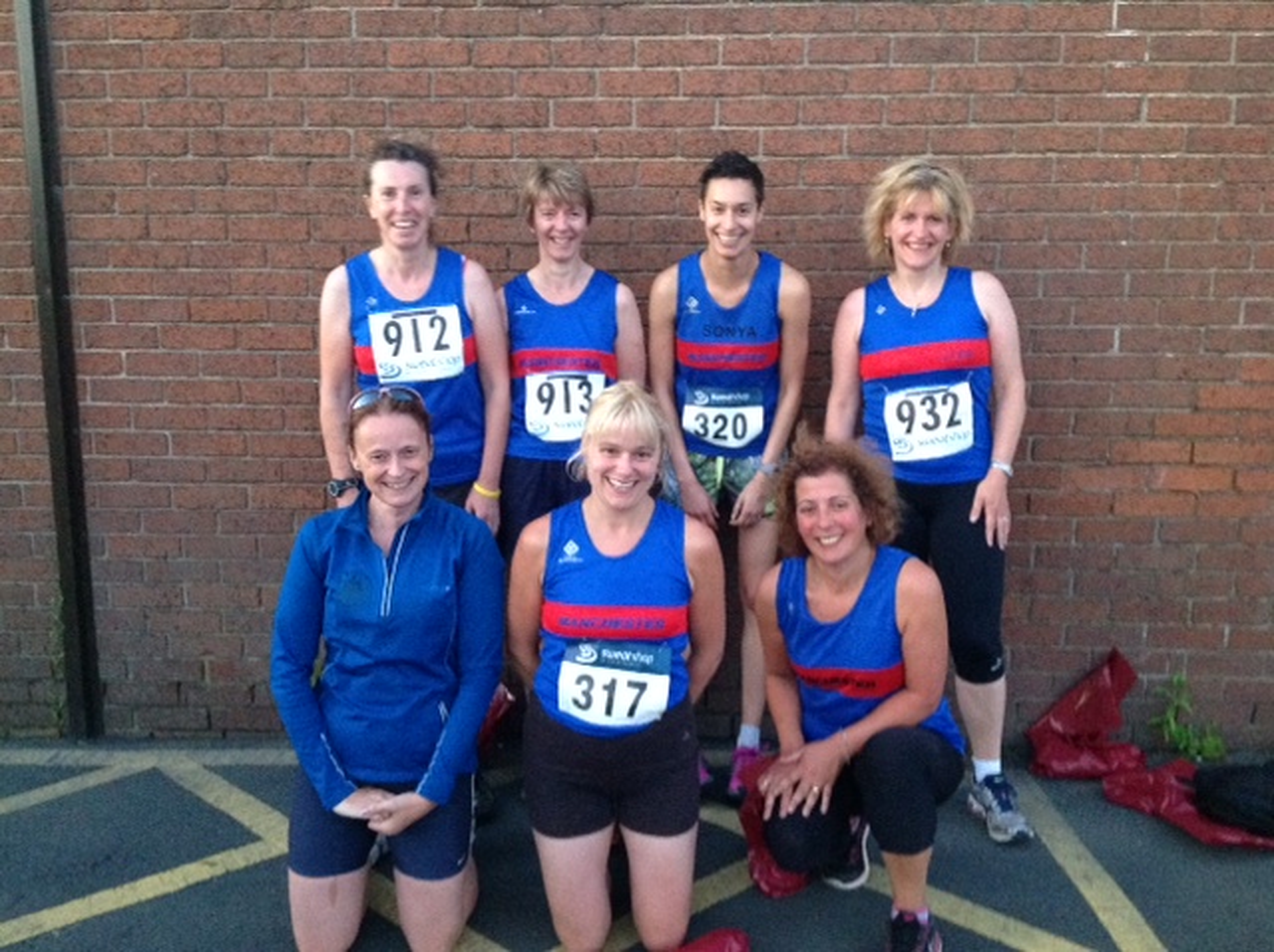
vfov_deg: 40.6
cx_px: 637
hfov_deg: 52.7
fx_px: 1286
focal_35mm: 35
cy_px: 476
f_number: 2.4
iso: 640
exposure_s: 1/17
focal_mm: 4.28
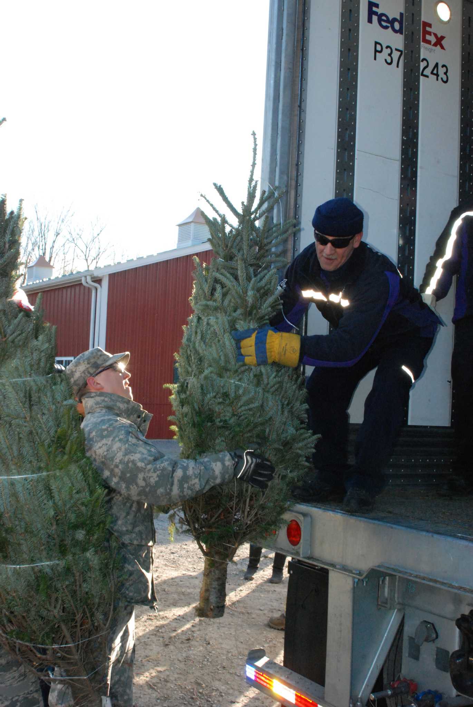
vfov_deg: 46.4
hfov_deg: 32.0
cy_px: 354
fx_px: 826
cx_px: 236
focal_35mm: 42
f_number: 14
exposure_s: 1/200
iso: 1250
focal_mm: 28
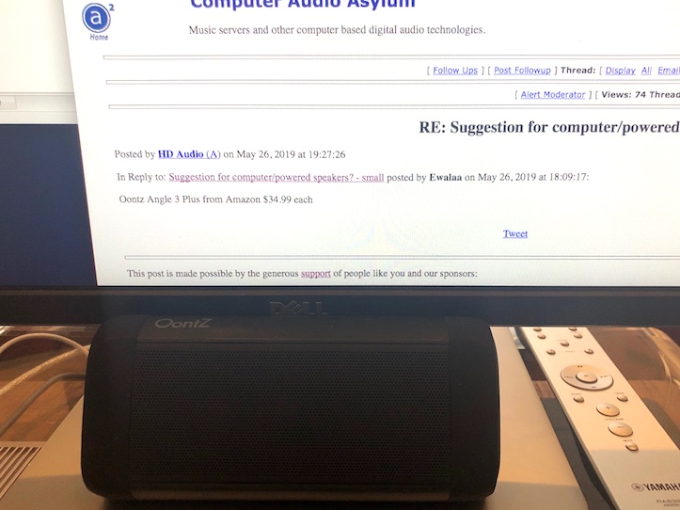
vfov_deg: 45.4
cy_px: 247
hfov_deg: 58.2
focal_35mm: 31
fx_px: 609
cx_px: 374
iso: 40
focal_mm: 4
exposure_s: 1/75
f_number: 1.8
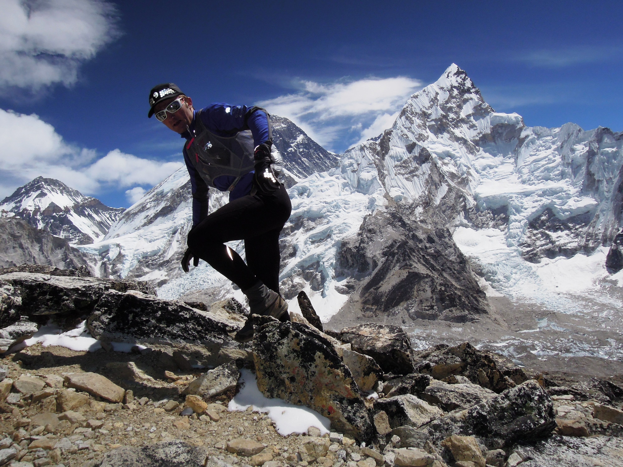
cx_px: 312
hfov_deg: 71.6
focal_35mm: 24
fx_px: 432
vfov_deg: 56.8
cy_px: 234
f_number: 7.1
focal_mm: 4.3
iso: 160
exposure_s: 1/1600
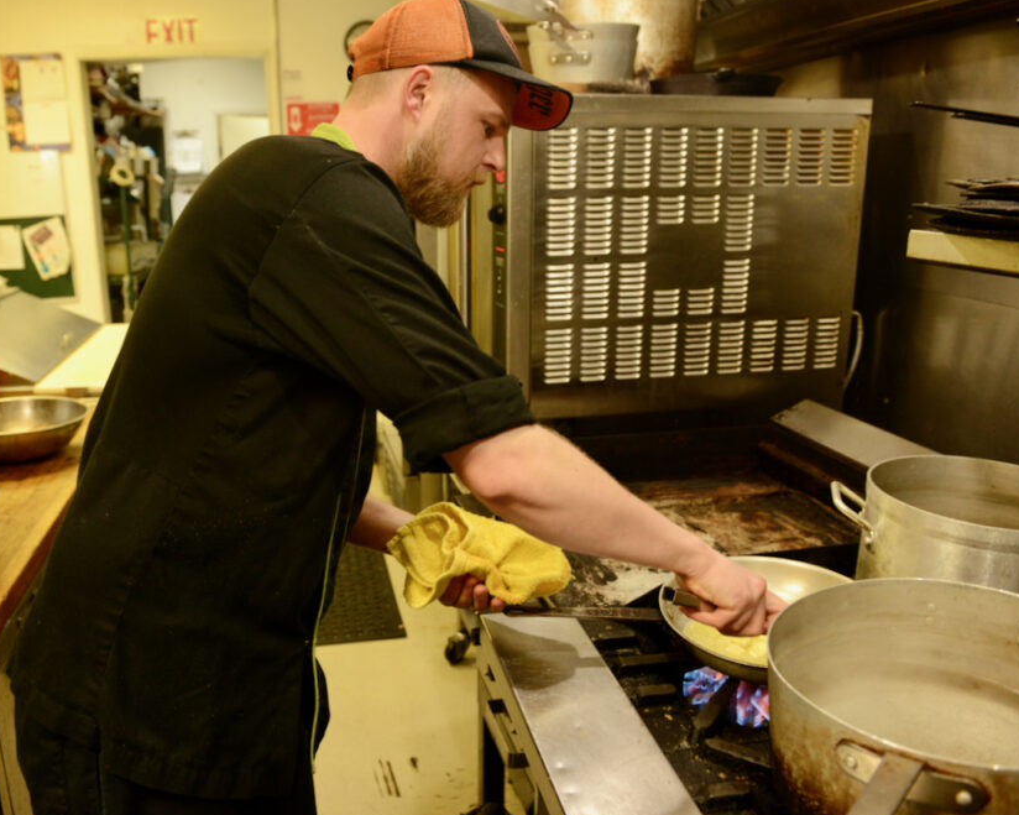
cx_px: 422
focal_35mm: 28
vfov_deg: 51.5
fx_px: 844
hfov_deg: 61.8
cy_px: 415
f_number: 3.5
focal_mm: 24
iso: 1600
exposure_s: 1/50
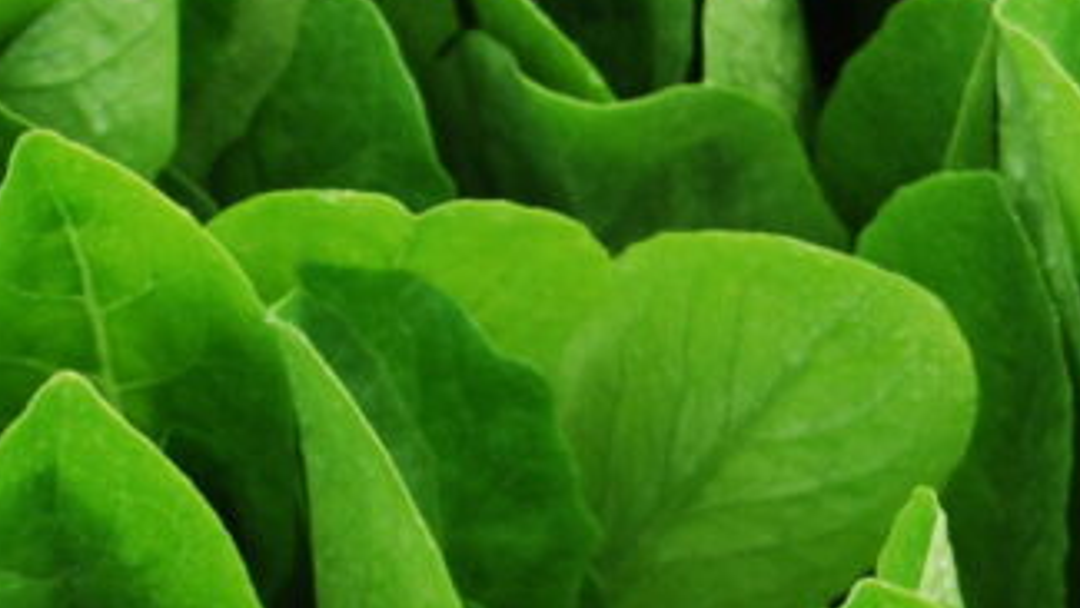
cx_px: 851
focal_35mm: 408
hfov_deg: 5.3
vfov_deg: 3.0
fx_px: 11701
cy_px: 595
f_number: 5.6
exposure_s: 1/100
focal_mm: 55
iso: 200
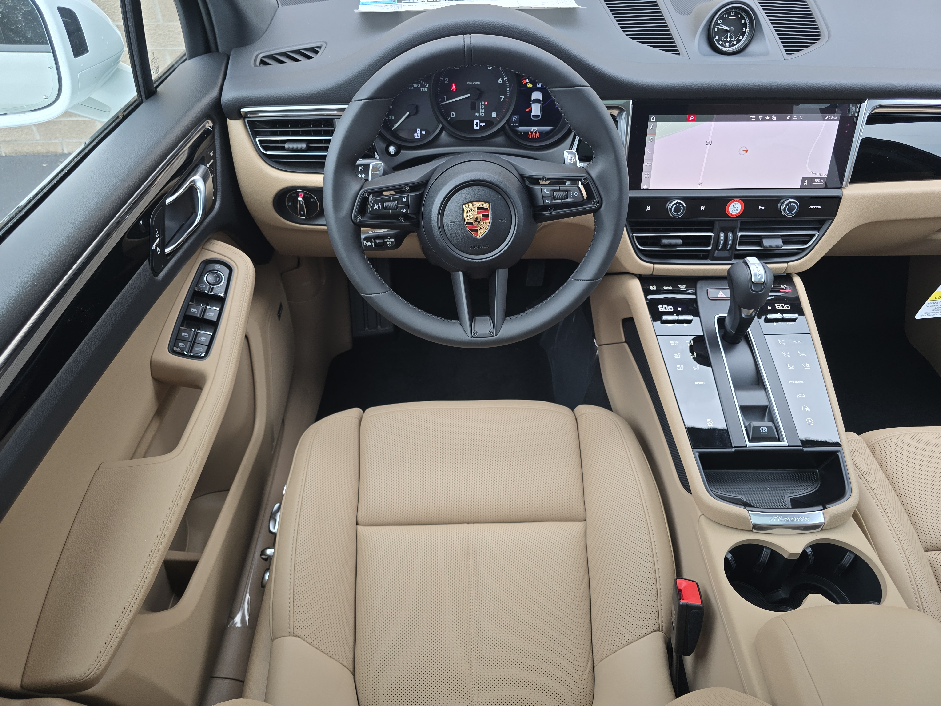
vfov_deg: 58.9
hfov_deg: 73.9
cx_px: 470
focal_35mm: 23
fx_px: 625
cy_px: 353
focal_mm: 6.3
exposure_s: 1/61.5
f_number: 1.7
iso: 32
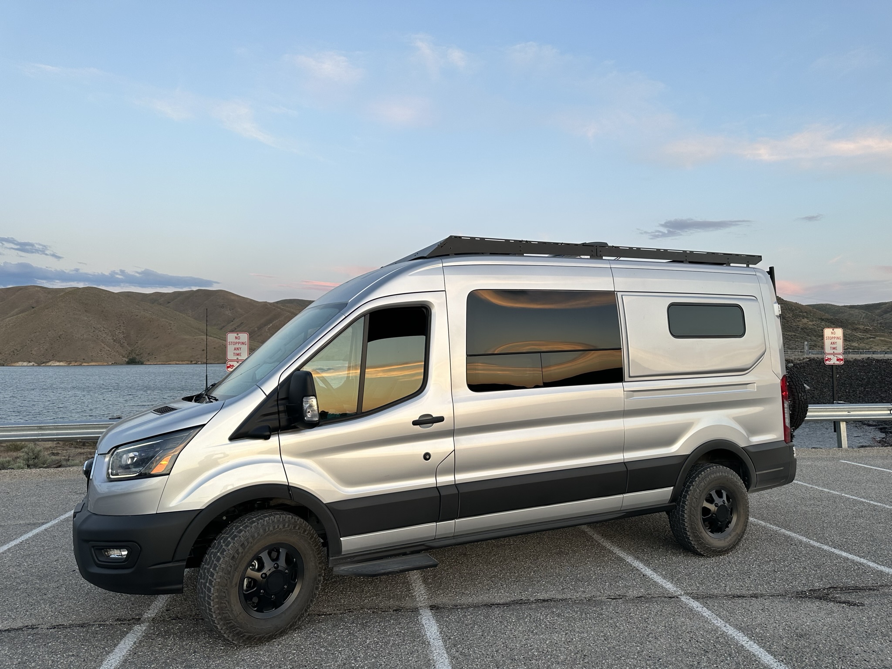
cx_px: 446
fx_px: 618
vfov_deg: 56.8
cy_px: 334
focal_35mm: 24
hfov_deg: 71.6
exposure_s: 1/121
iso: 80
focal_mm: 6.86
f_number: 1.78
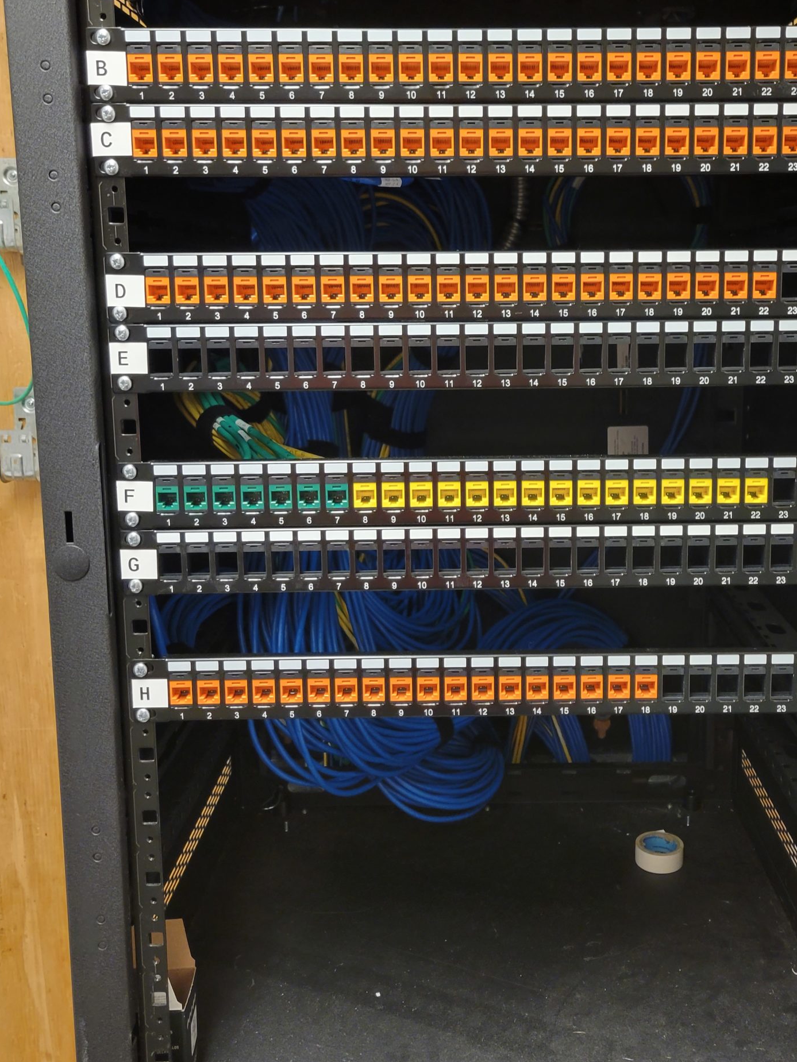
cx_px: 503
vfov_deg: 51.1
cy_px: 446
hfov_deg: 39.4
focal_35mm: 36
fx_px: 1105
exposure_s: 1/40
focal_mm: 5.4
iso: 160
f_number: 1.8
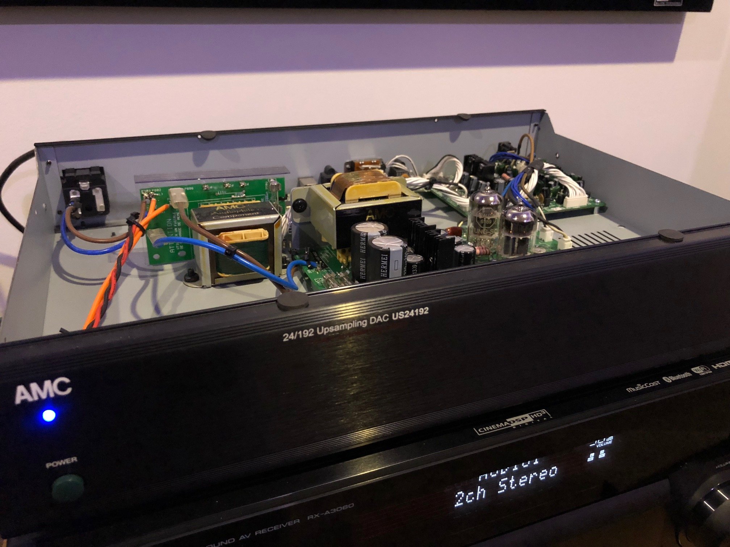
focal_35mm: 28
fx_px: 590
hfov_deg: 63.4
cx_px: 365
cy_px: 274
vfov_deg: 49.7
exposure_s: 1/4
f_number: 1.8
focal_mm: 3.99
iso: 125
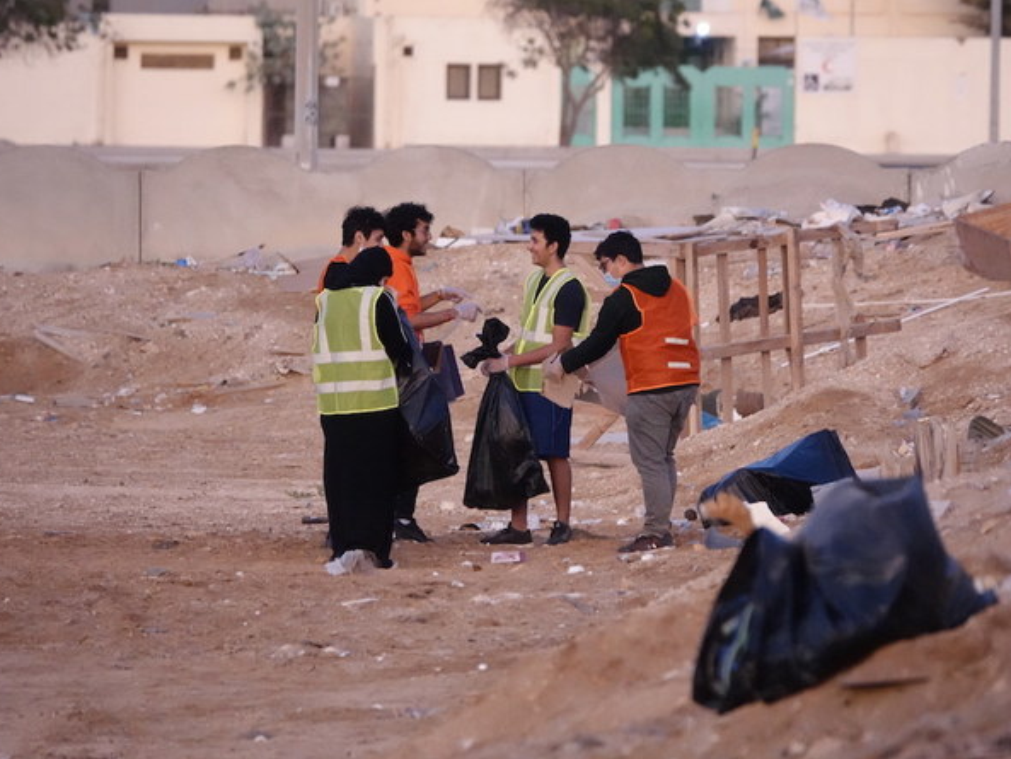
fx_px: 19046
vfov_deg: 2.3
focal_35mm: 652
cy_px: 380
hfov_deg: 3.0
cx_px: 491
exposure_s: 1/125
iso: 3200
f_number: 4
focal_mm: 220
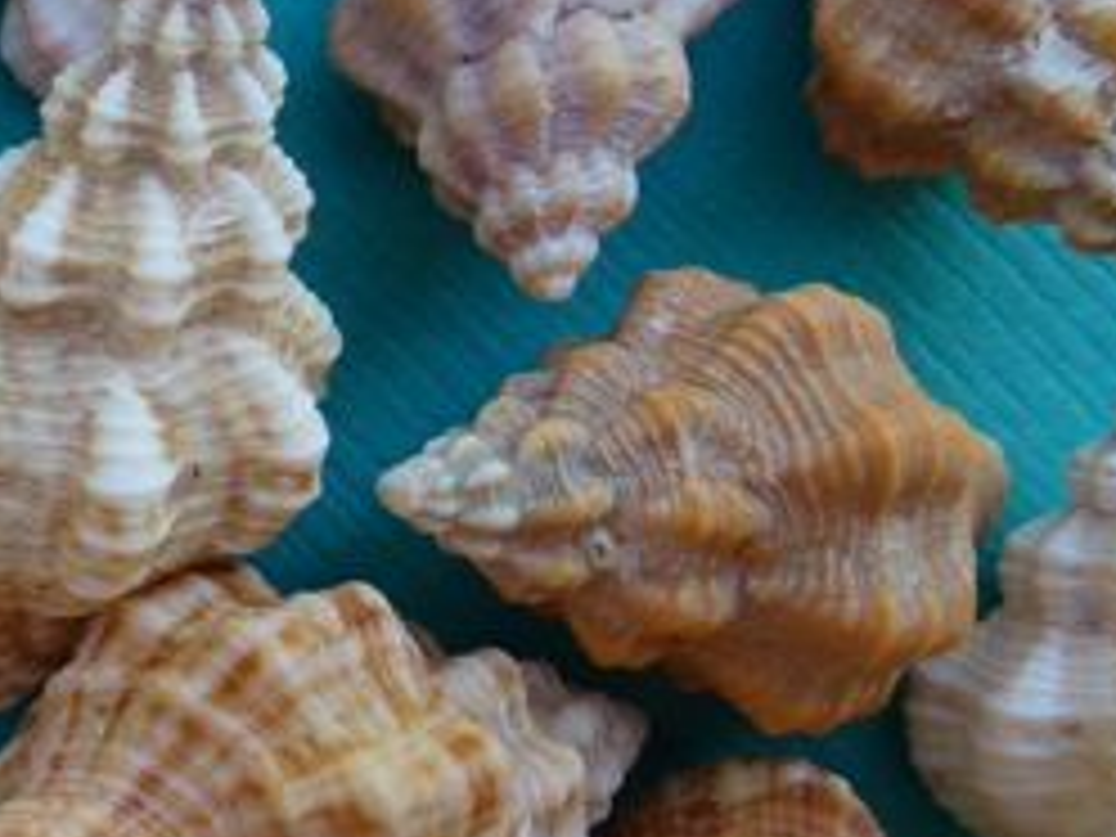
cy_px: 477
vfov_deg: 23.6
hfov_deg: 27.5
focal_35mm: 62
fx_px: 1999
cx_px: -220
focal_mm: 4.3
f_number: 3.3
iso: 125
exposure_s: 1/60
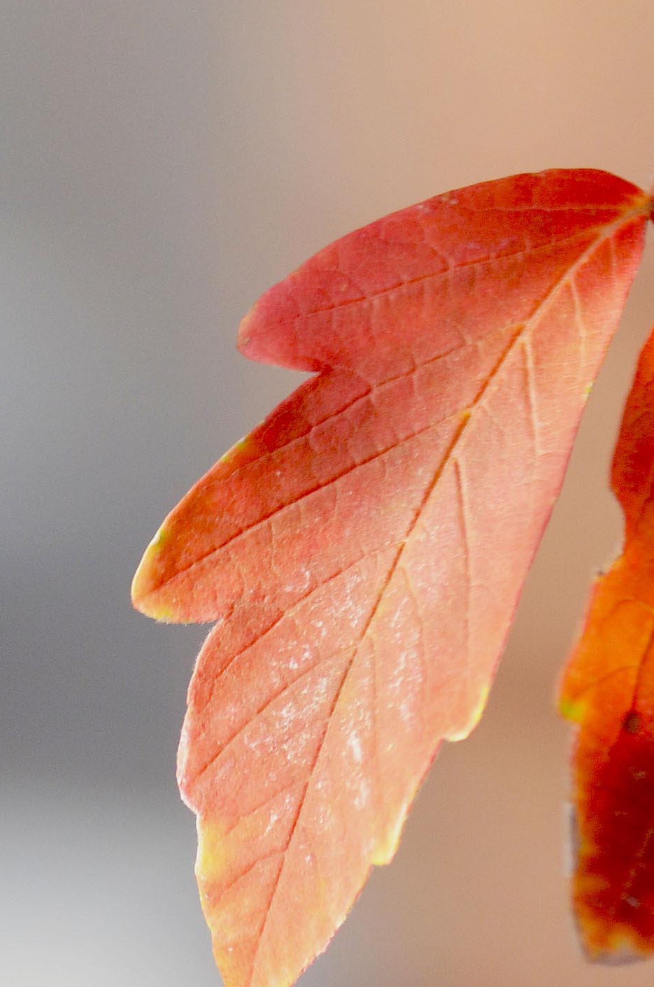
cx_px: 923
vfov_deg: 3.2
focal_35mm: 639
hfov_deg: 2.1
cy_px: -196
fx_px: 17485
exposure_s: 1/125
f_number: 5.6
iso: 280
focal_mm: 122
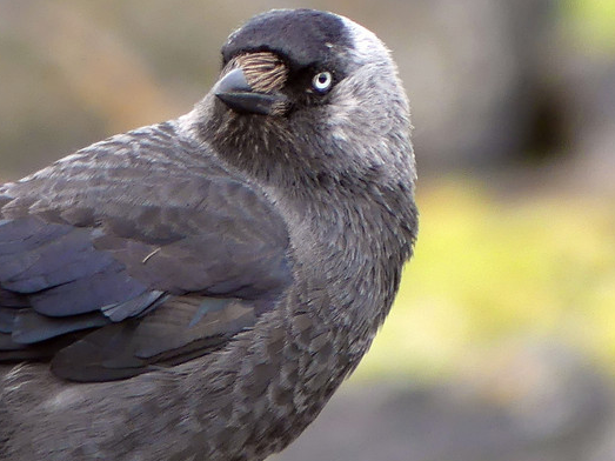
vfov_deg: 0.7
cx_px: 121
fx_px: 36146
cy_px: 319
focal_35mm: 2035
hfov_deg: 1.0
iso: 100
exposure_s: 1/250
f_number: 2.8
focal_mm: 108
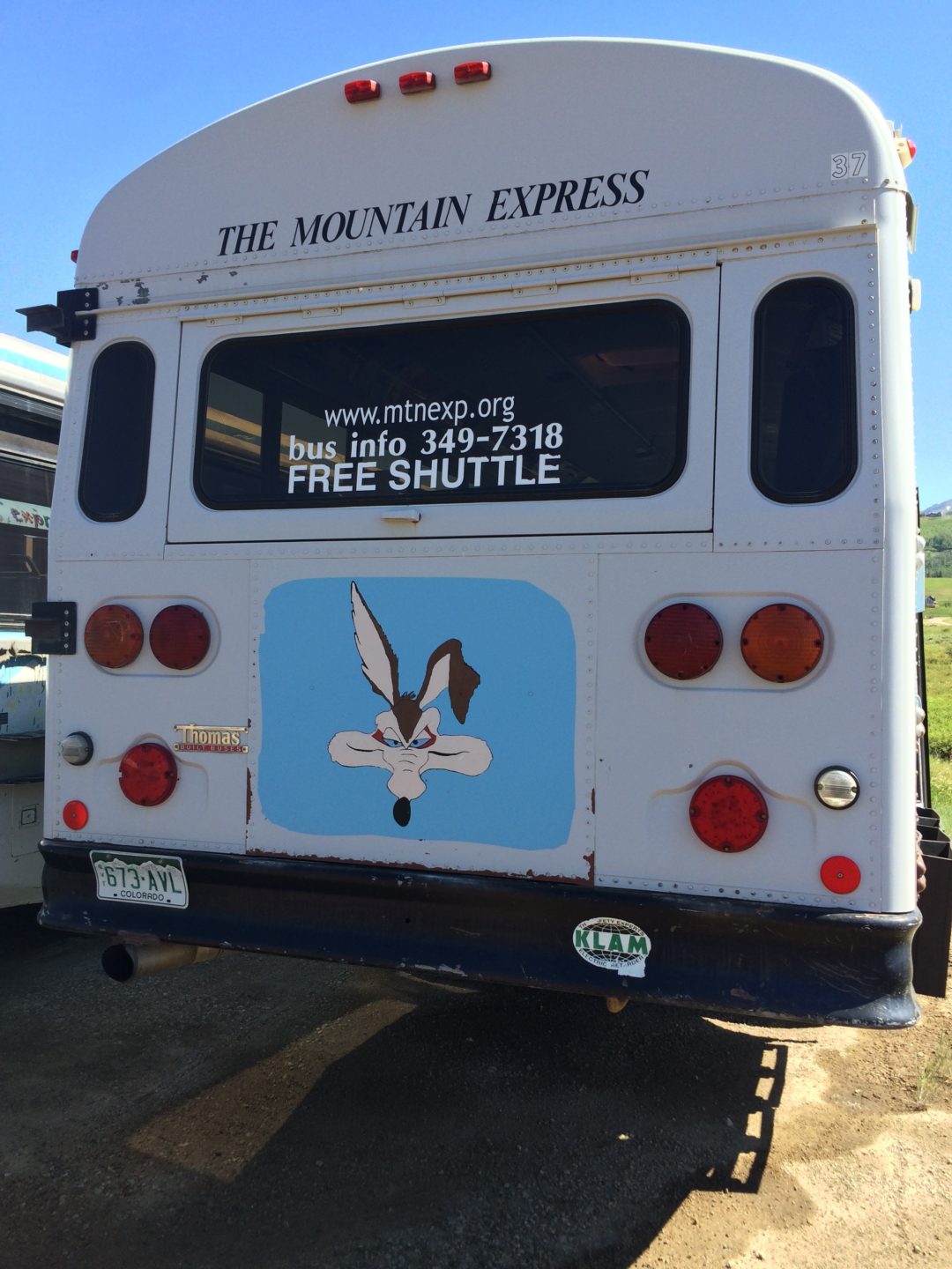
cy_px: 634
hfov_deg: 48.2
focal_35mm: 29
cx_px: 476
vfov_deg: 61.7
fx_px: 1063
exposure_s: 1/612
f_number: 2.2
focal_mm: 4.15
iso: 32
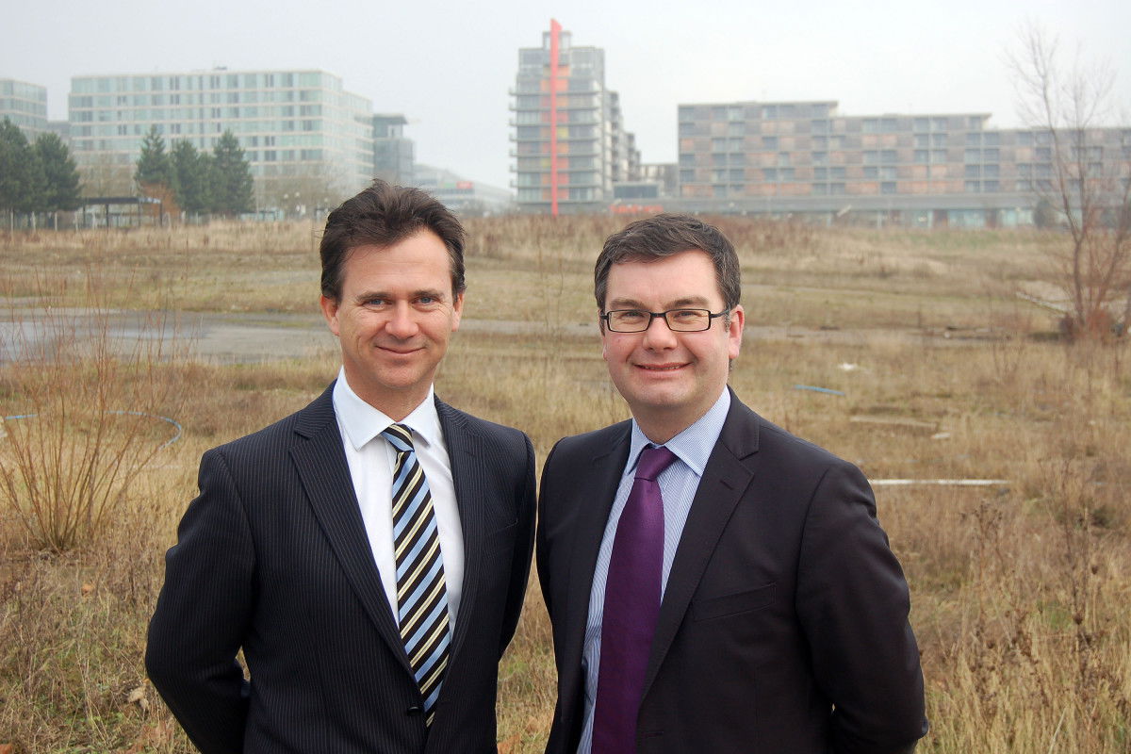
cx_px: 566
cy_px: 377
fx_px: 1649
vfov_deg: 25.8
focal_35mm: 52
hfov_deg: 37.9
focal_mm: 35
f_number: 6.3
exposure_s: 1/160
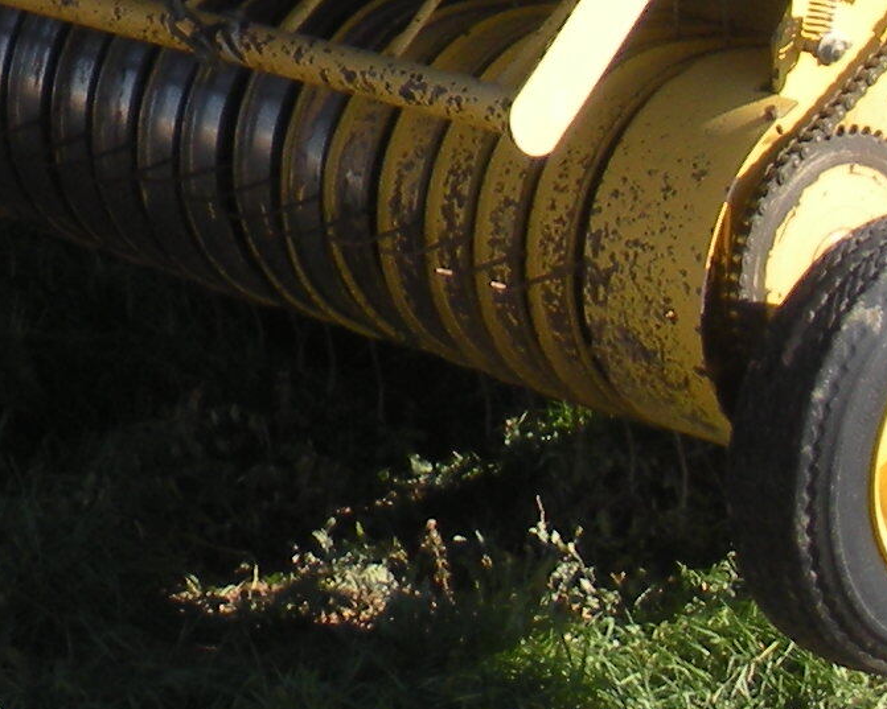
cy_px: -613
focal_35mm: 191
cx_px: -174
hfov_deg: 10.0
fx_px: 5015
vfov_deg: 7.8
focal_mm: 6.3
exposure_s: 1/377
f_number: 3.5
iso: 64
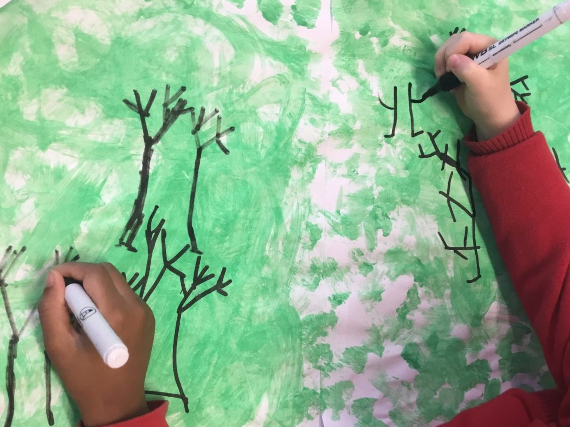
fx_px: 527
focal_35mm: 32
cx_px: 292
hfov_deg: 56.8
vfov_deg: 44.1
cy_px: 217
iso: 80
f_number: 2.4
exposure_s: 1/33
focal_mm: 3.3
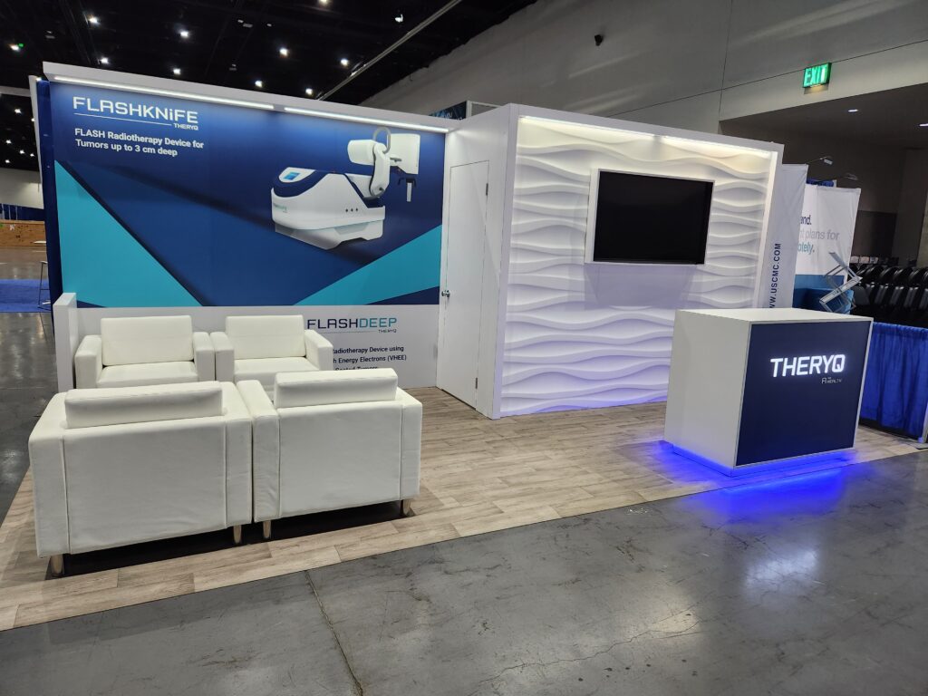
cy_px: 348
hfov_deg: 73.9
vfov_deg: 58.9
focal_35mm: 23
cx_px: 464
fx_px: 617
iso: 320
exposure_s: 1/120
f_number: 1.8
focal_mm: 5.4
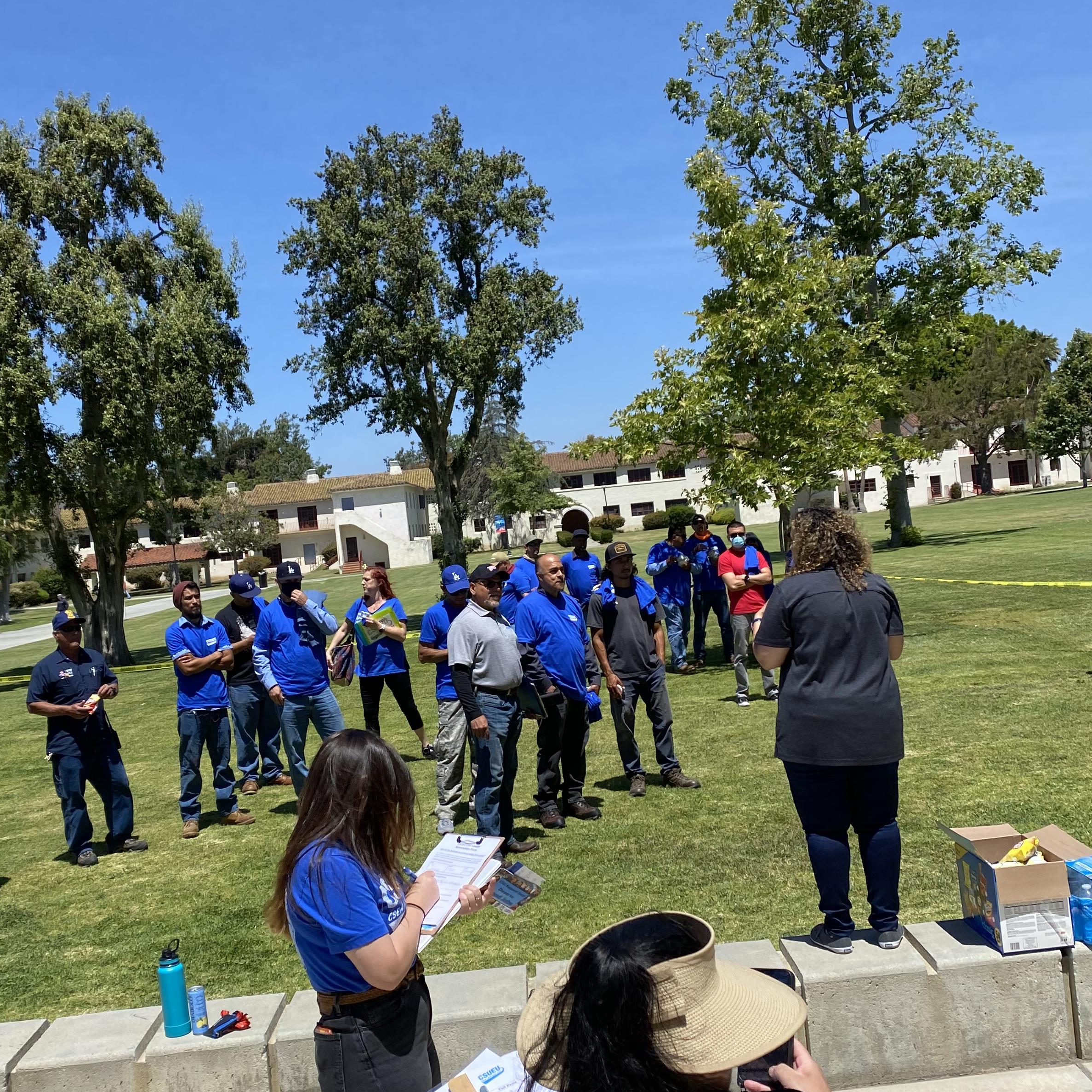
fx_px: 1392
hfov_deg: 42.7
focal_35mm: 39
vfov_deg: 42.8
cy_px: 542
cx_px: 471
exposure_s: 1/2890
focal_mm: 4.25
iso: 32
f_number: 1.8
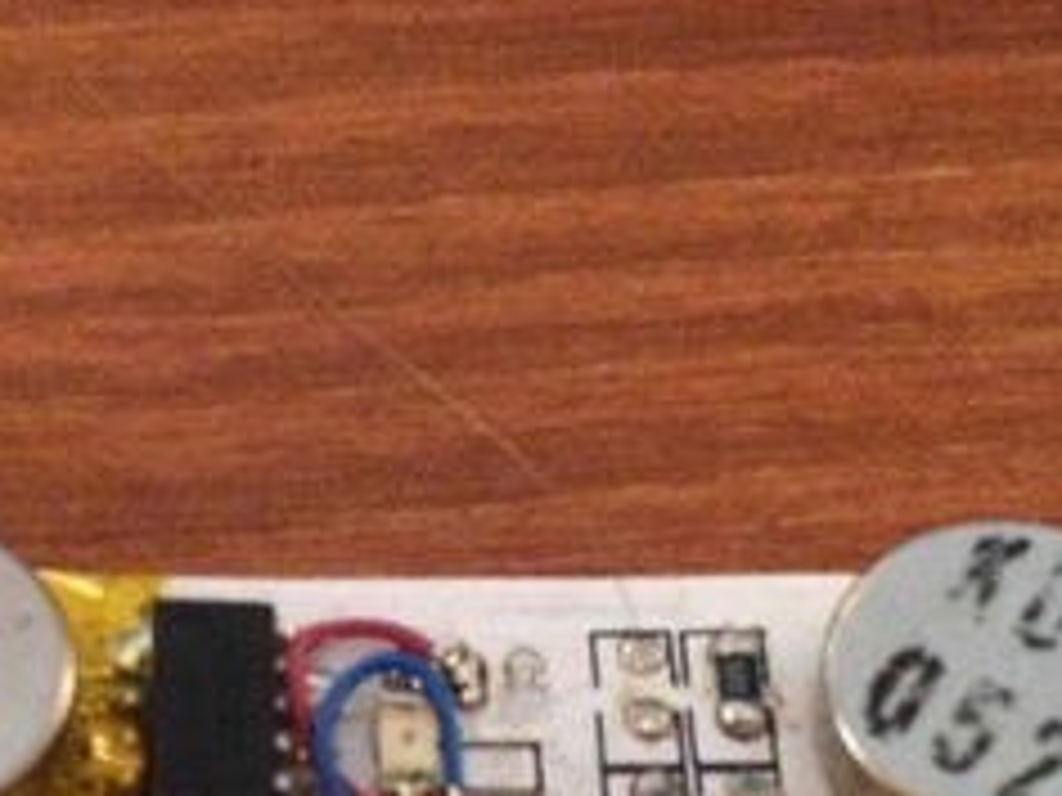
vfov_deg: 19.3
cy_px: 812
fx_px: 2270
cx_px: 400
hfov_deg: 26.2
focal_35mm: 74
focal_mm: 4.28
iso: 800
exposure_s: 1/15
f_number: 2.4
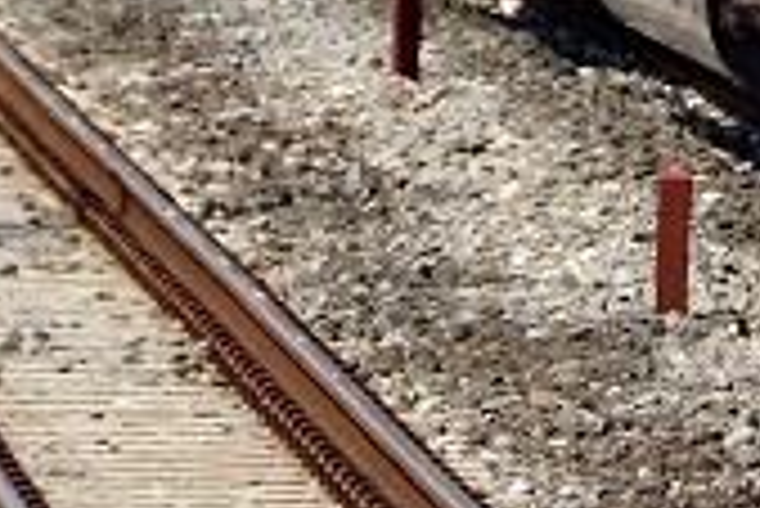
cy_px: -288
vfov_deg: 0.8
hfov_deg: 1.1
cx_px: 1776
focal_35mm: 1818
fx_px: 38412
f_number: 8
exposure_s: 1/1250
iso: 400
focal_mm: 200
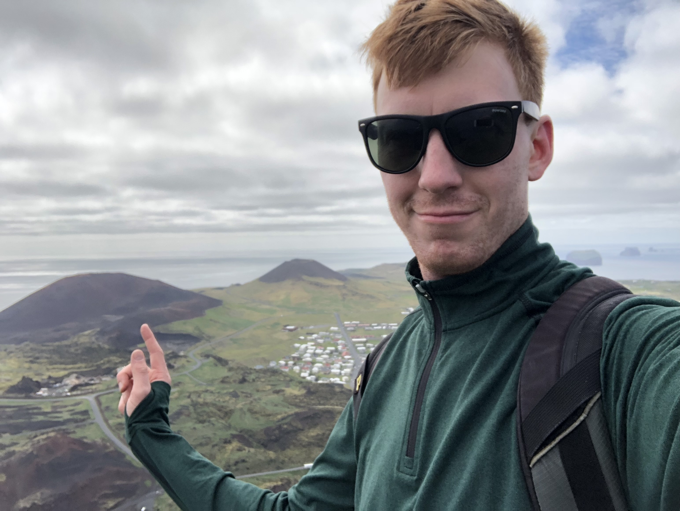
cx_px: 340
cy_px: 256
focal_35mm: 32
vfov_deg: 44.2
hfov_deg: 56.8
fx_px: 629
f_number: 2.2
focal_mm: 2.87
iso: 20
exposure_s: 1/798
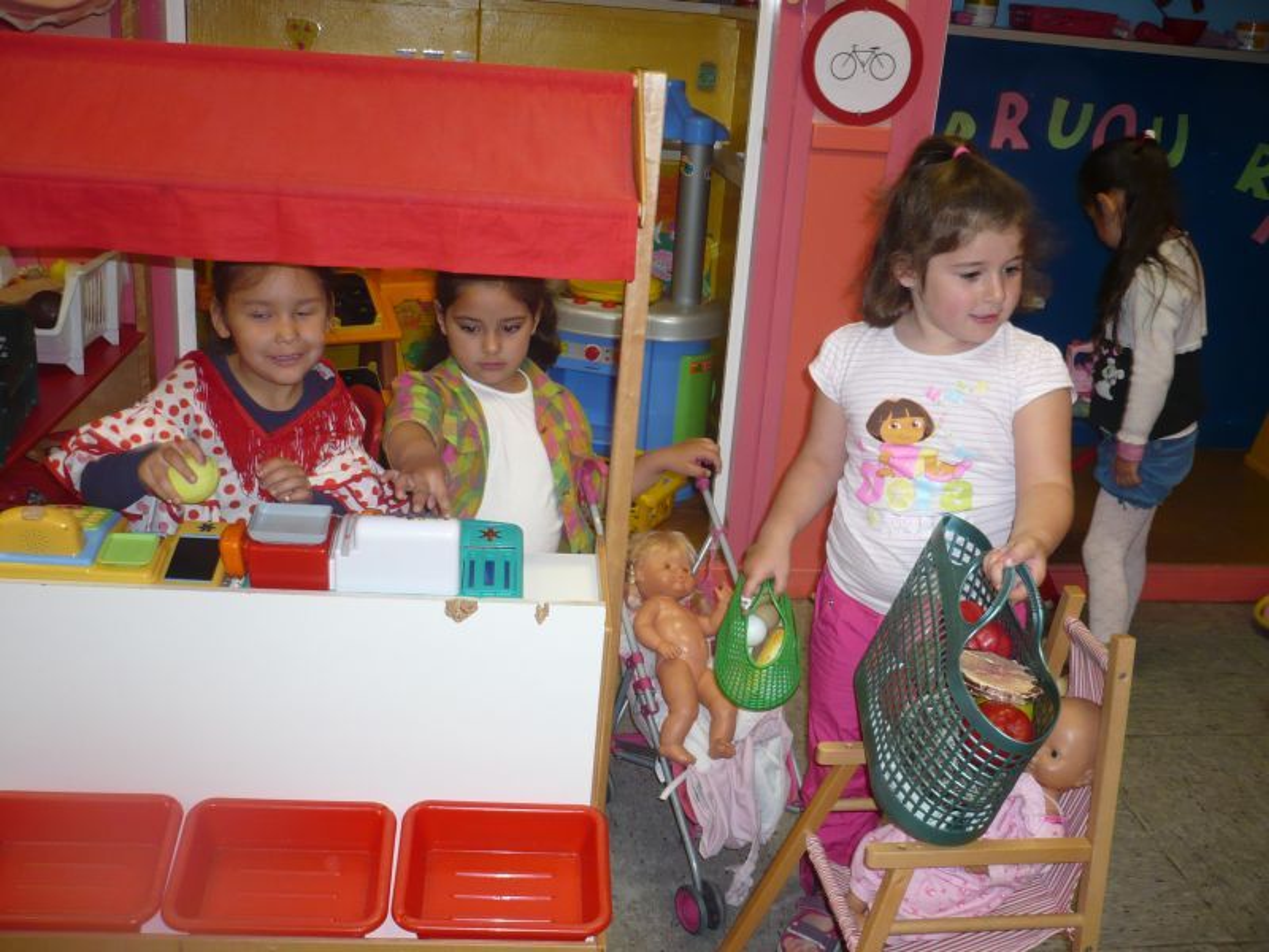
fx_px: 1283
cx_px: 634
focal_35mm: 35
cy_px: 476
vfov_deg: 40.7
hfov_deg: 52.6
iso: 125
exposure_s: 1/30
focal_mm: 5.8
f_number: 2.8
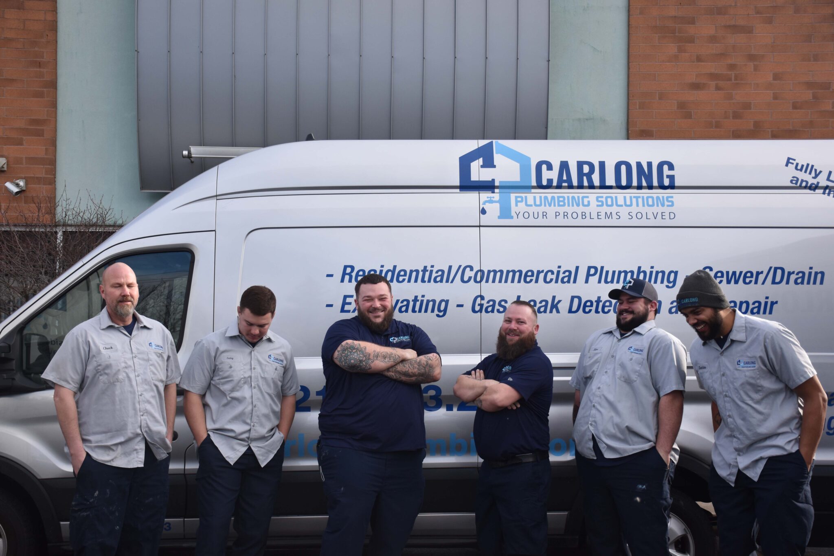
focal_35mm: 48
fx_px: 1112
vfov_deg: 28.1
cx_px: 417
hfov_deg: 41.1
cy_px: 278
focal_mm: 32
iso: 400
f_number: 5
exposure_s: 1/1250
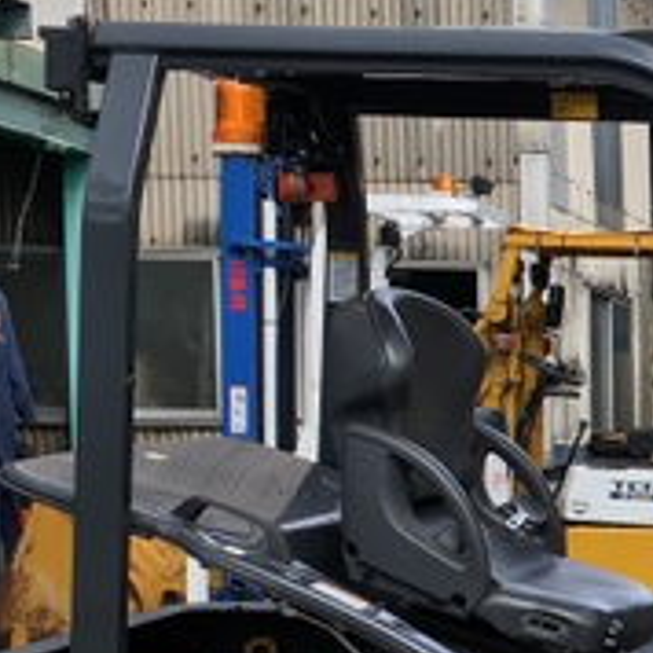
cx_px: 1156
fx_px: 2454
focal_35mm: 115
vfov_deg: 14.8
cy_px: 686
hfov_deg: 13.6
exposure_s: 1/635
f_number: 2.2
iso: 25
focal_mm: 4.15
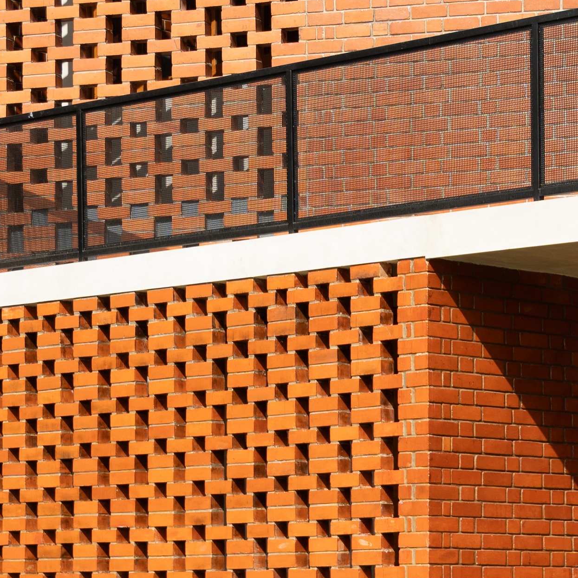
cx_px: 617
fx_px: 2683
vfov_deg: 12.3
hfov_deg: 12.1
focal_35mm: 142
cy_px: 435
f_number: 4
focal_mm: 36
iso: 100
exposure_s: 1/400
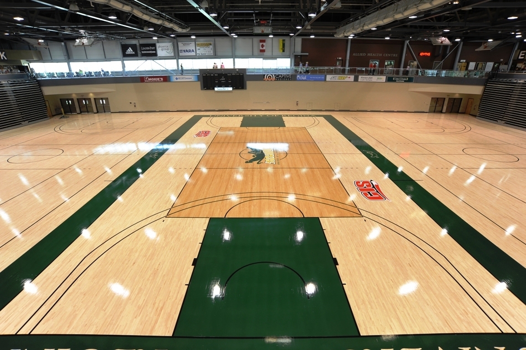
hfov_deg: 90.0
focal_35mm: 18
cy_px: 175
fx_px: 263
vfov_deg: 67.3
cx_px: 263
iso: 320
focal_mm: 18
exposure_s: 1/10
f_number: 11
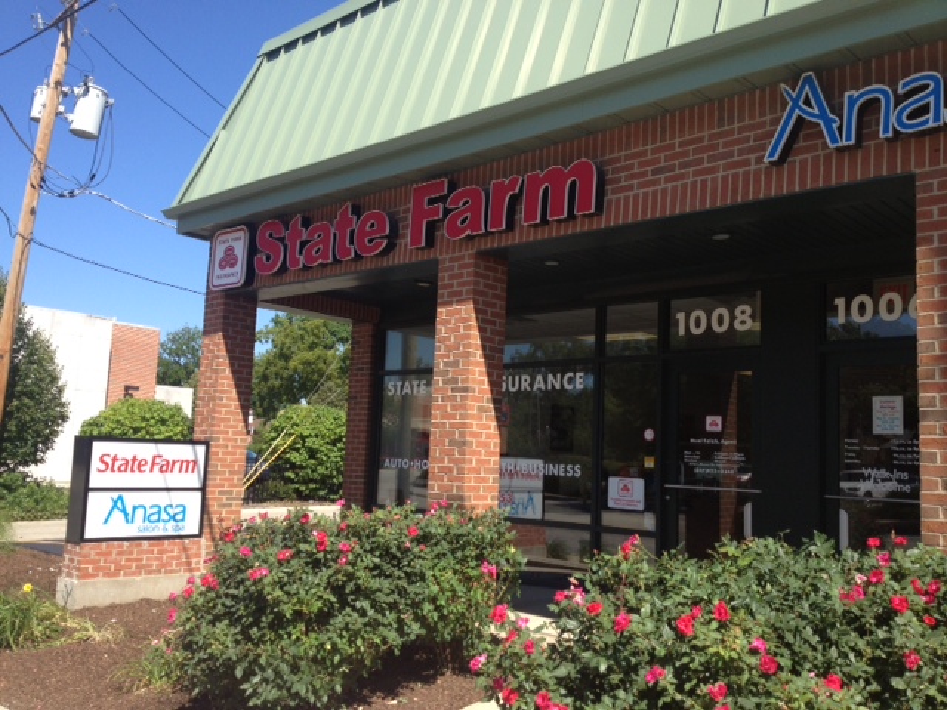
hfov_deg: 52.6
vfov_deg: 40.7
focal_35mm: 35
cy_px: 355
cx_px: 474
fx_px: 958
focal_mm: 4.28
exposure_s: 1/968
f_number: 2.4
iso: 50
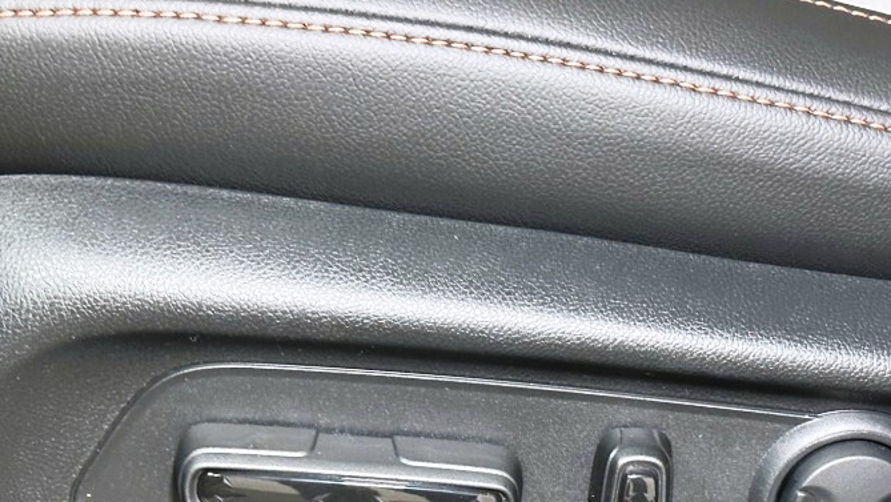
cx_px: 521
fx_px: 1891
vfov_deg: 14.9
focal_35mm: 80
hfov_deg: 26.5
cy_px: 497
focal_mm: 6.86
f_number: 1.78
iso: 640
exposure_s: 1/24
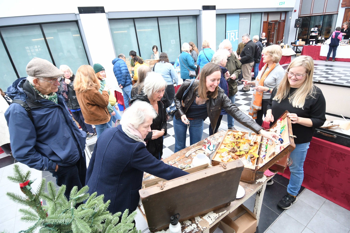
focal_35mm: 18
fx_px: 175
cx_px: 175
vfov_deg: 67.4
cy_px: 116
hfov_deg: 90.0
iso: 1250
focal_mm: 12
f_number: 4
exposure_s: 1/125
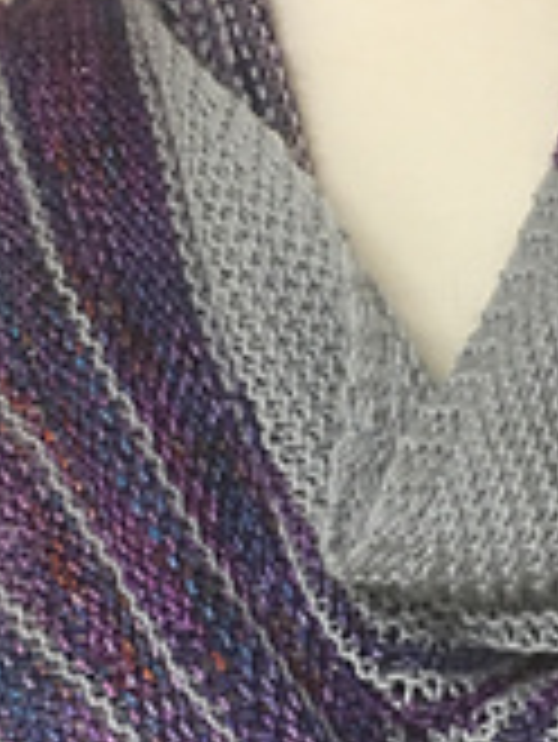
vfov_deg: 22.1
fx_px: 1889
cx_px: 484
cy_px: 517
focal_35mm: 88
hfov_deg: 16.6
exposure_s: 1/15
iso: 64
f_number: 2.2
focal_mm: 4.15
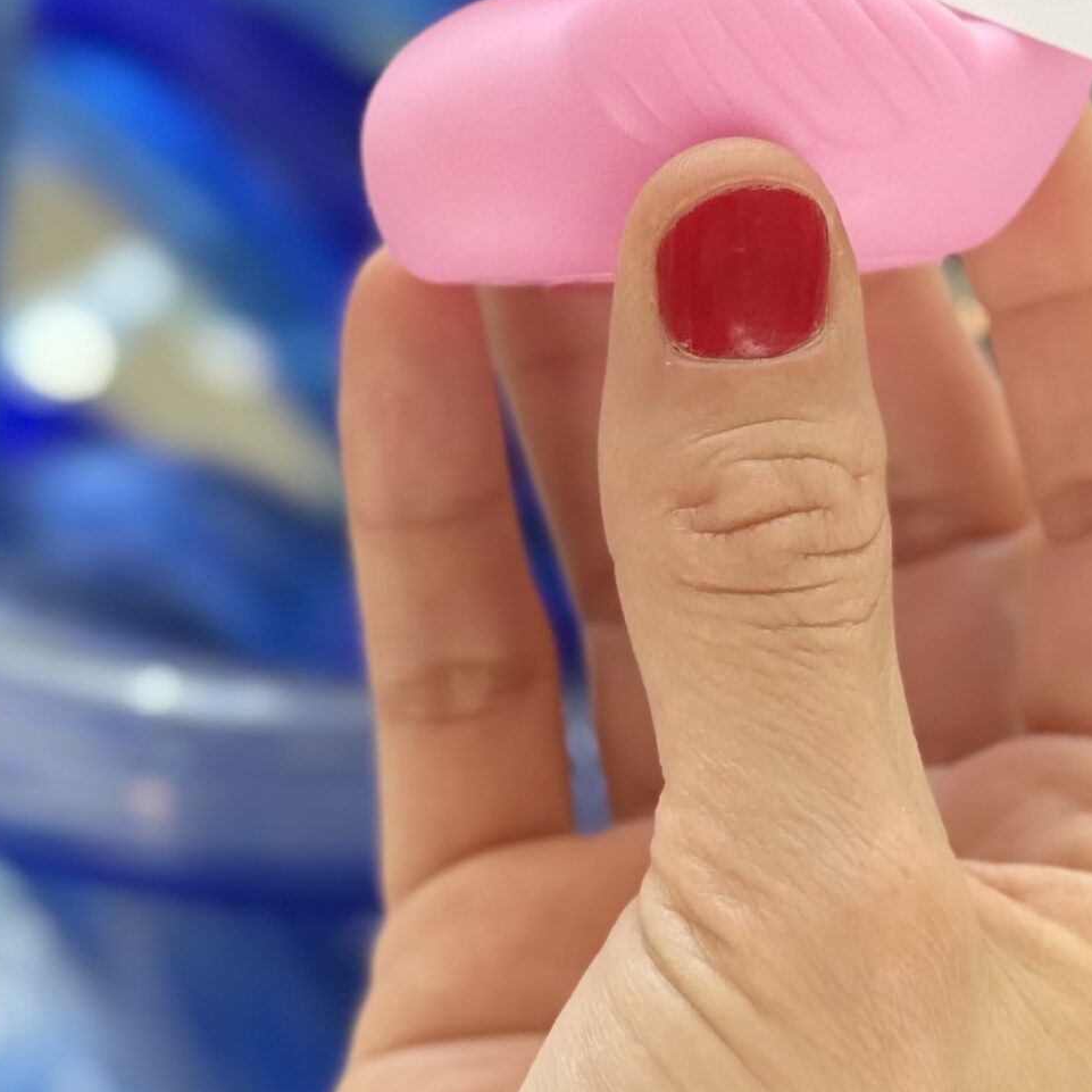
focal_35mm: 113
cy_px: 539
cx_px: 589
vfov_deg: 15.4
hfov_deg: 15.4
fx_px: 4033
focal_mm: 6.76
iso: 100
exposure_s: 1/307
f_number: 1.78
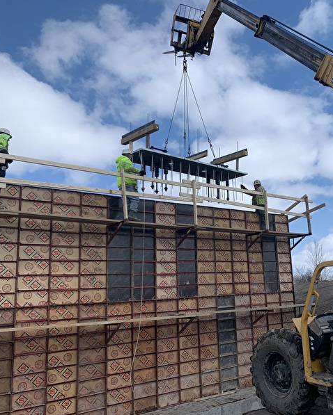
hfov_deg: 42.2
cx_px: 246
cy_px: 208
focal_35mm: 34
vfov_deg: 52.8
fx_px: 419
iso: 25
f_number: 1.8
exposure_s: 1/4464
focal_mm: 4.25
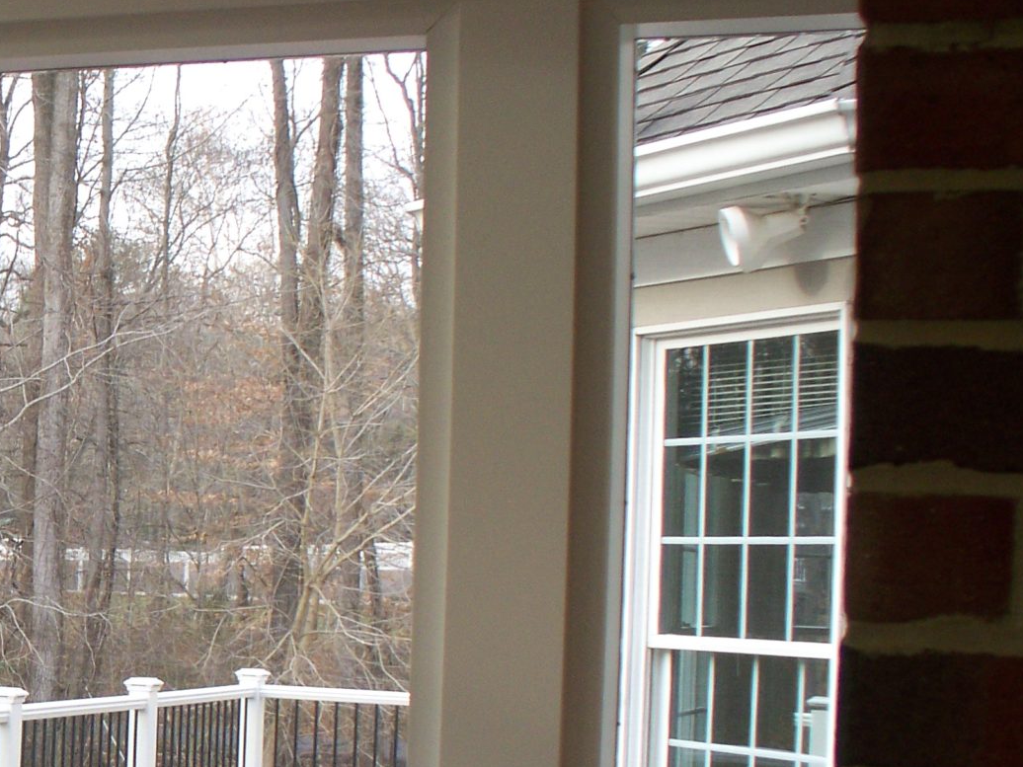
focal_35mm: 89
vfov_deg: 16.5
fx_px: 2630
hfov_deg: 20.7
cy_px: 534
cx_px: -165
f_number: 2.8
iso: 80
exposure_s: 1/60
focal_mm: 7.54
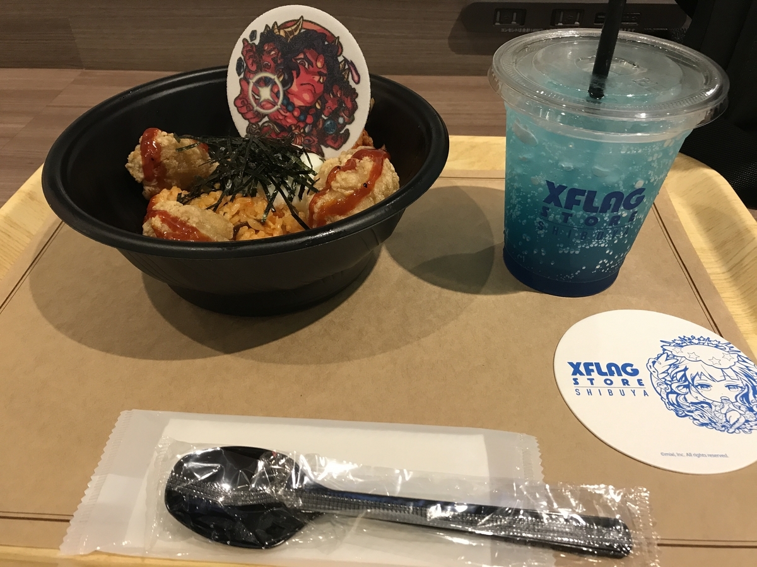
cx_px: 378
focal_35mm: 28
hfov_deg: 63.4
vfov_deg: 49.7
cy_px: 284
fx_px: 612
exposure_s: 1/17
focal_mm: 3.99
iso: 64
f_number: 1.8
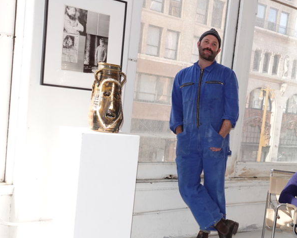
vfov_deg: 32.6
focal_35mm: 46
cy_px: 150
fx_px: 404
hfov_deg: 39.4
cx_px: 218
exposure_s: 1/250
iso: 400
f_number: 3.5
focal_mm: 10.59
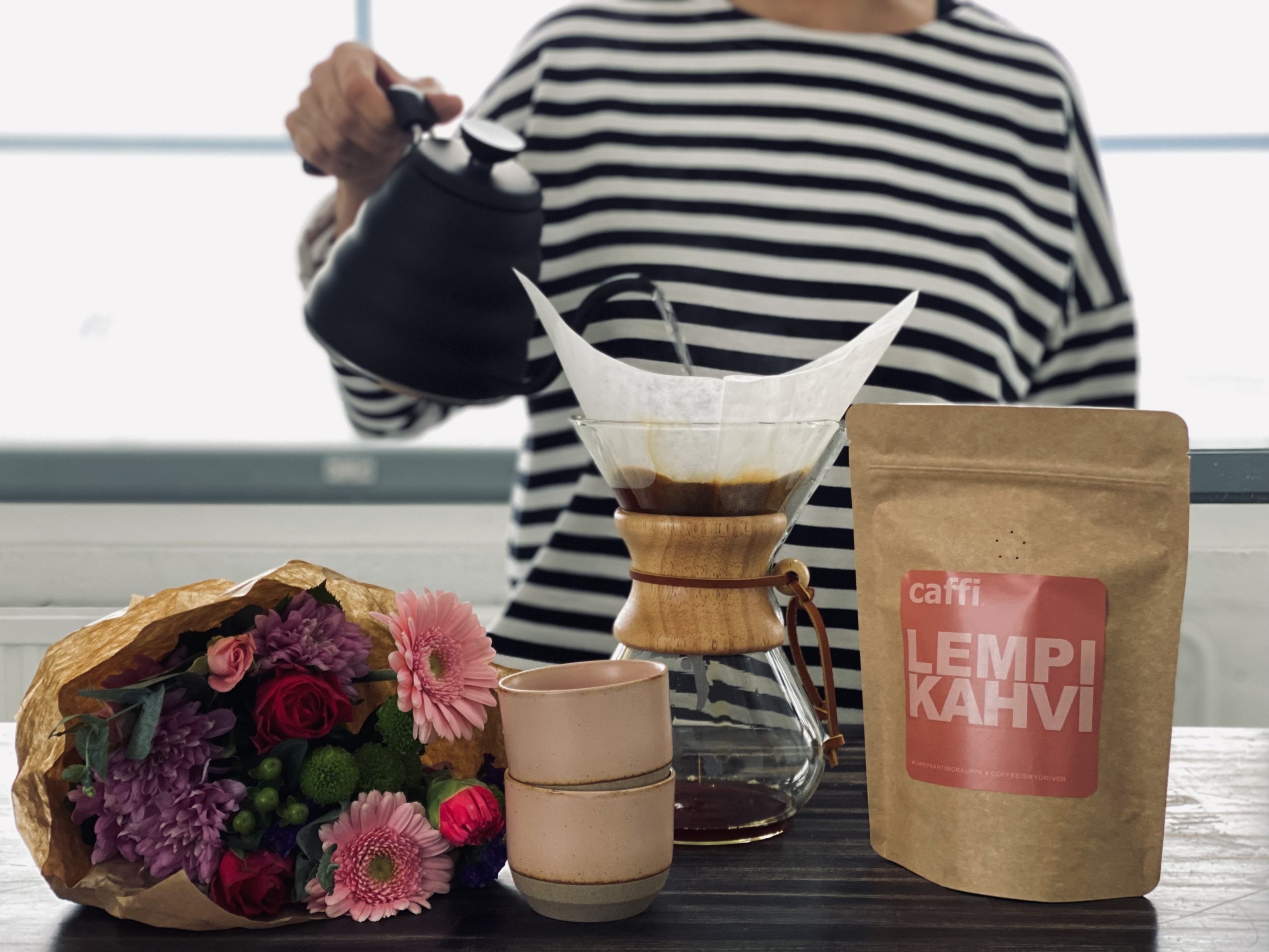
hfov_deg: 36.8
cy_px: 476
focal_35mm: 52
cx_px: 634
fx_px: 1906
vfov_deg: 28.0
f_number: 2
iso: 250
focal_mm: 6
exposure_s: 1/80
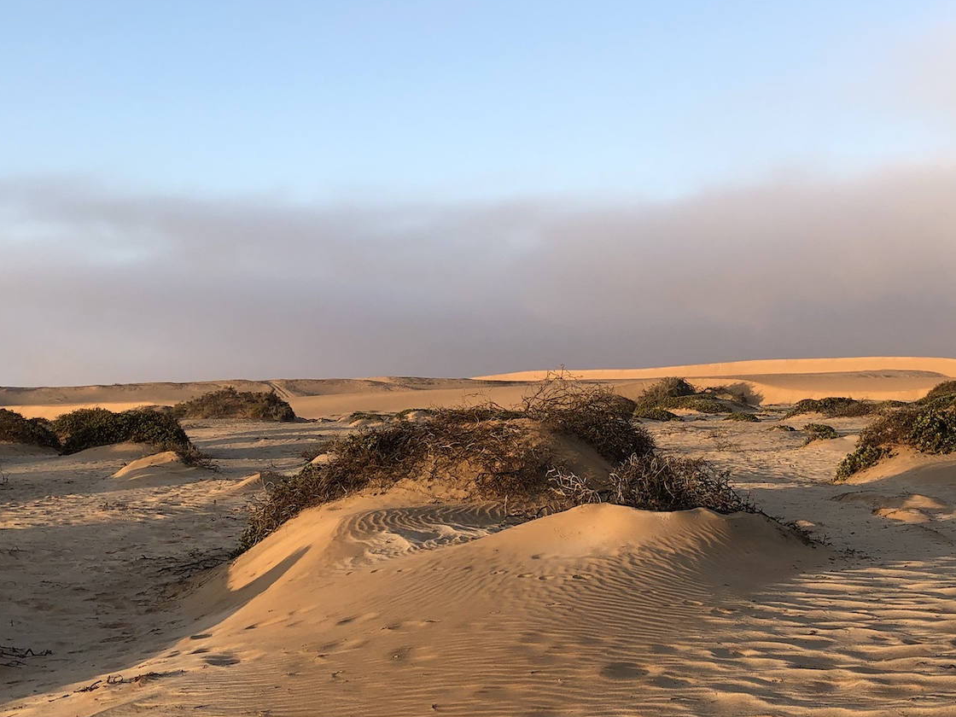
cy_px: 329
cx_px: 650
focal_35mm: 48
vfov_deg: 30.3
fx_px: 1326
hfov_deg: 39.1
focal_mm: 3.99
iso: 20
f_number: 1.8
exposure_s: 1/510
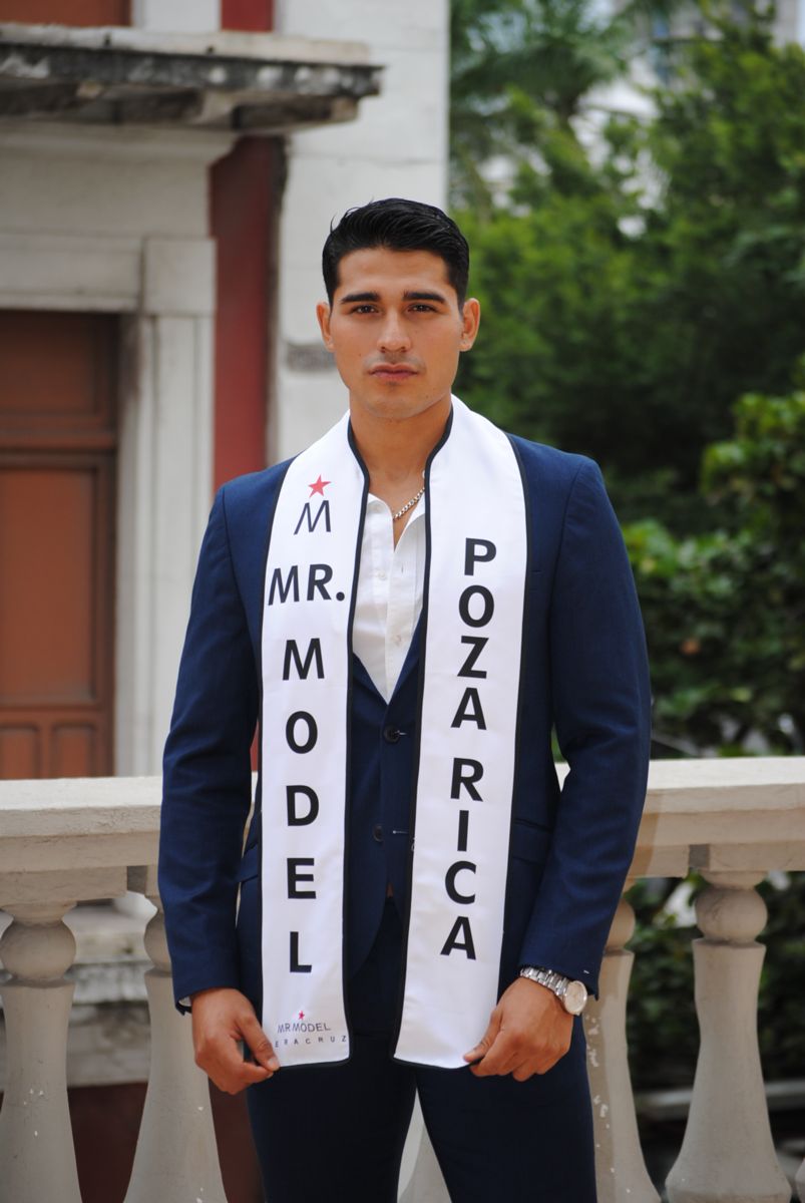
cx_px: 402
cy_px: 602
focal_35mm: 120
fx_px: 4014
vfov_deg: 17.0
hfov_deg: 11.5
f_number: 4.2
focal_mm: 80
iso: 100
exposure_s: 1/160
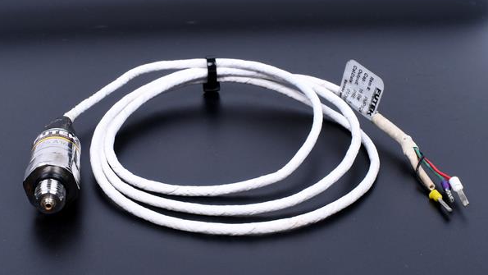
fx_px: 492
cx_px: 243
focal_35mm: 38
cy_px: 157
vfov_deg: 31.2
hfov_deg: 52.8
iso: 200
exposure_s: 1/200
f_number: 14
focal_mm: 24
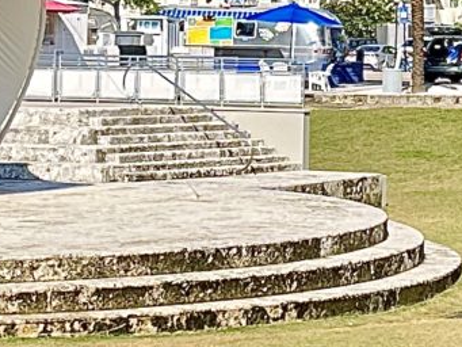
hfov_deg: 12.4
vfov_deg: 9.5
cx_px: 543
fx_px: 2083
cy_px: 65
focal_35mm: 156
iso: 32
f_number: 1.6
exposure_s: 1/2717
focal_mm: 5.1
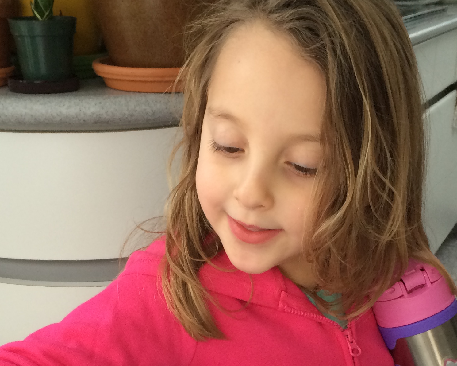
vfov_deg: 23.8
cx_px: 225
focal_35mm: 62
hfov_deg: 30.5
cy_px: 338
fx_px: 839
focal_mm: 4.15
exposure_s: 1/30
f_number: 2.2
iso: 80
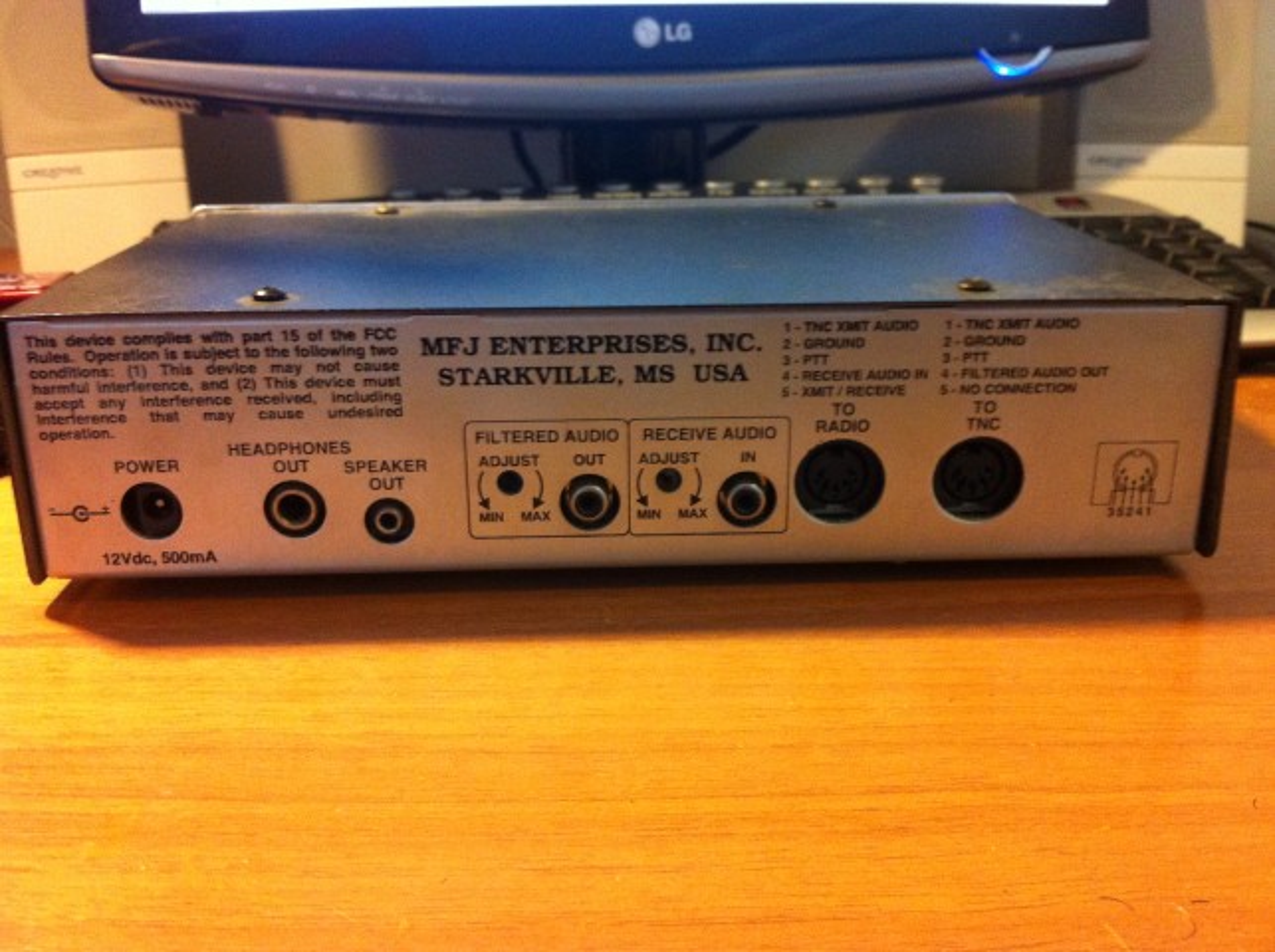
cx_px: 638
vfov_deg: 40.6
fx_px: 1287
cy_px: 476
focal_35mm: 35
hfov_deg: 52.7
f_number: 2.8
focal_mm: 3.85
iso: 320
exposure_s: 1/17
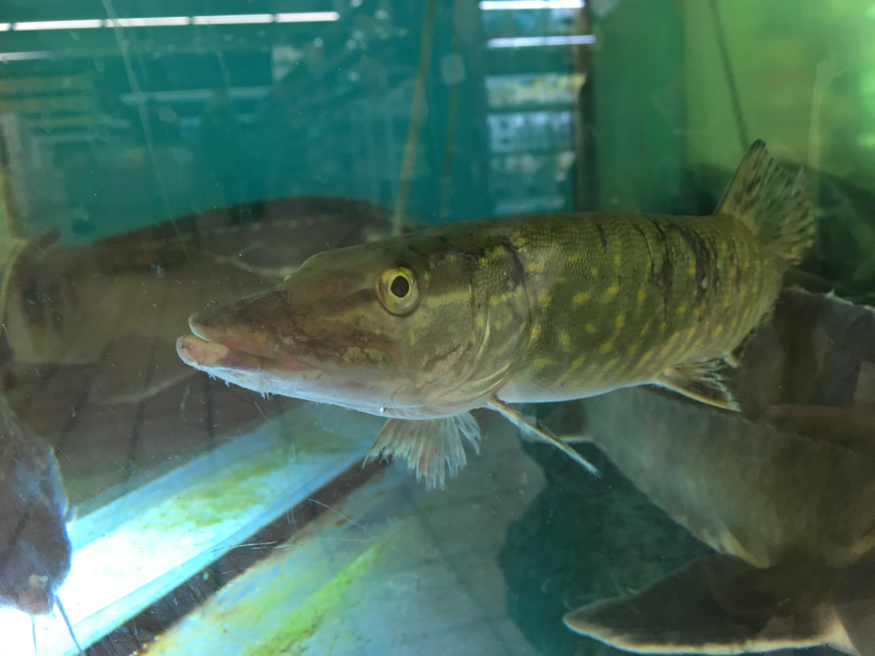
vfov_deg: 48.2
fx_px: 733
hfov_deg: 61.7
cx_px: 438
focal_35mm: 29
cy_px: 328
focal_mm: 4.15
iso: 125
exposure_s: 1/33
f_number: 2.2
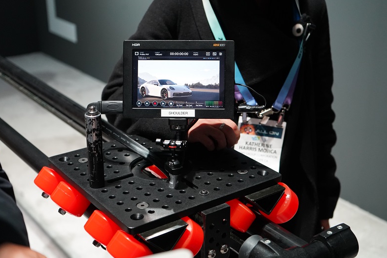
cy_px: 129
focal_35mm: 53
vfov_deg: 25.5
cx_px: 194
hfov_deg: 37.5
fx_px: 570
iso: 5000
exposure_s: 1/160
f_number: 4.5
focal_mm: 52
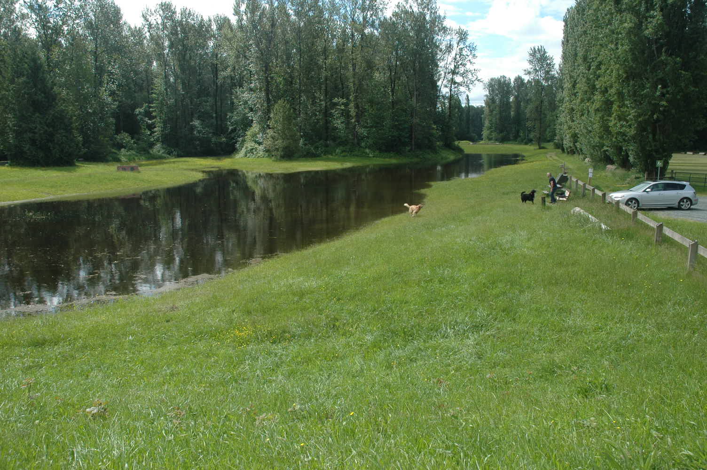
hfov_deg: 67.4
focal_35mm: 27
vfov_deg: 47.8
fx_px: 530
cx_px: 354
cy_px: 235
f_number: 8
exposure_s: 1/250
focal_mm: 18
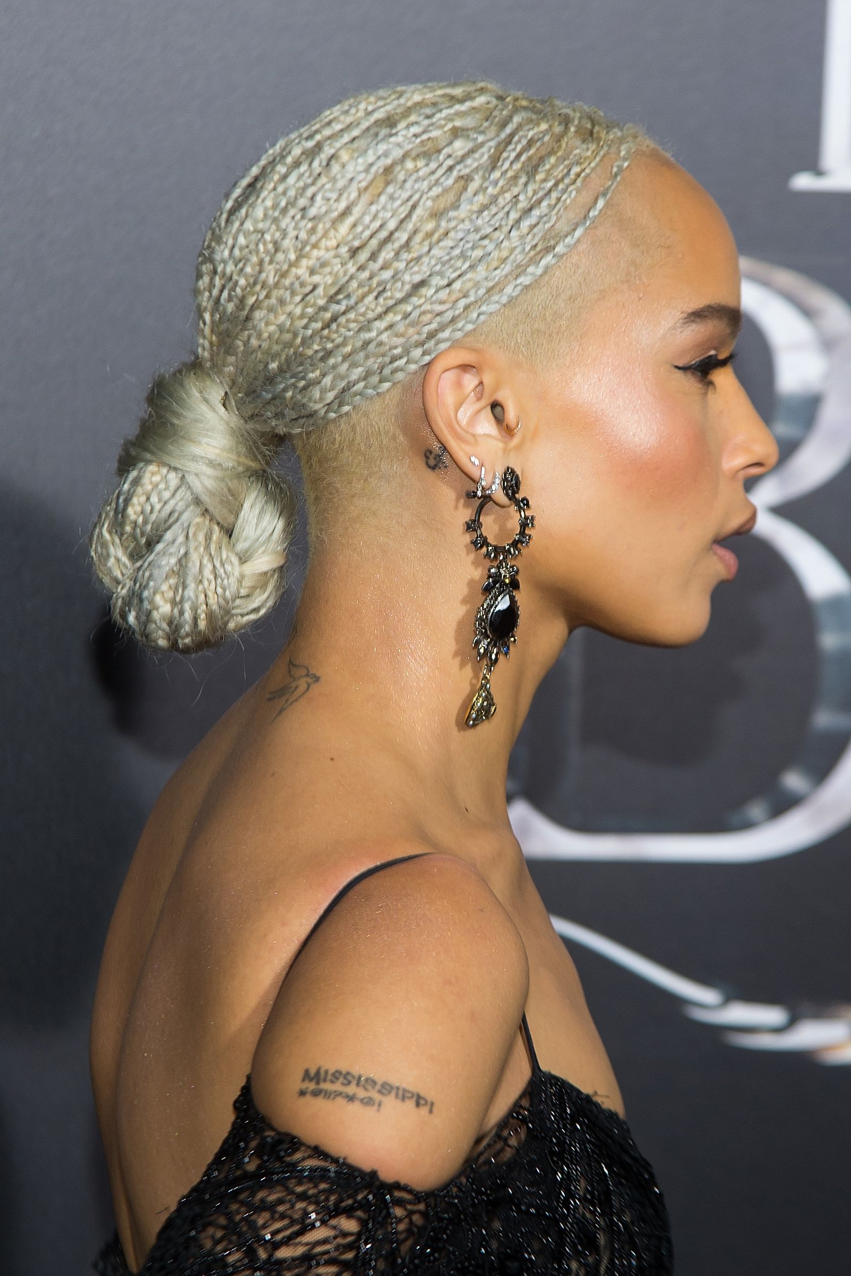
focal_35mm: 110
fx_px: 3900
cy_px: 638
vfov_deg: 18.6
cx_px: 426
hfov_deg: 12.5
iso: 800
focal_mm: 110
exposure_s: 1/250
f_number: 5.6
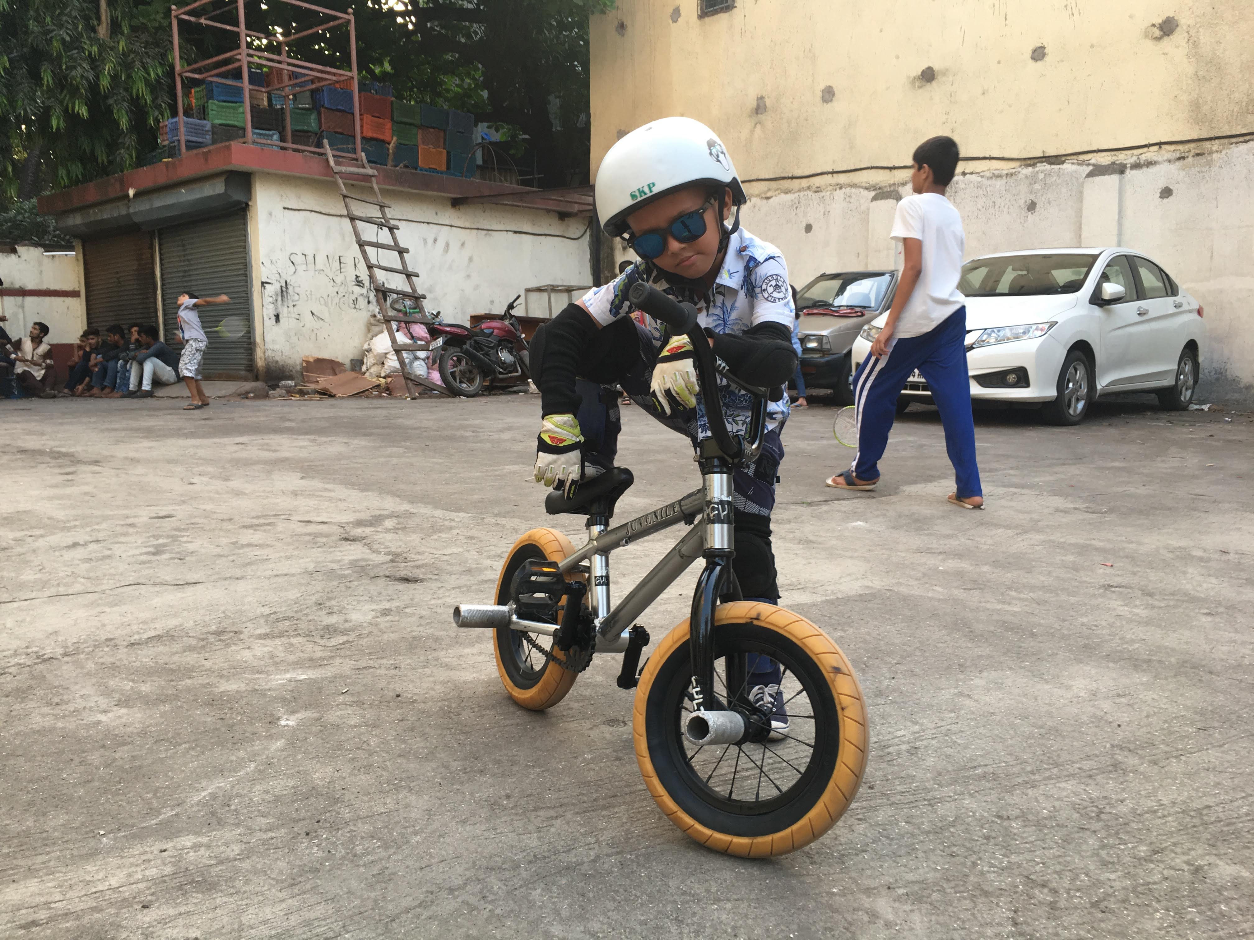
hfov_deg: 61.7
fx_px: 1051
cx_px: 627
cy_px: 470
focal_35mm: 29
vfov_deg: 48.2
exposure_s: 1/50
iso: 32
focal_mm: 4.15
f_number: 2.2
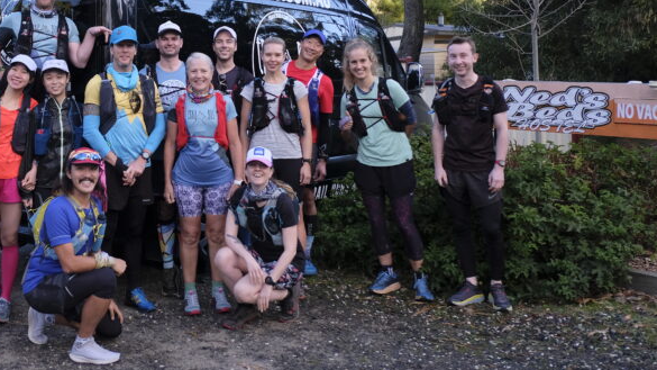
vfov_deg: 25.8
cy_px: 51
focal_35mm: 45
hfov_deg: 44.0
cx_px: 166
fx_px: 784
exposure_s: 1/500
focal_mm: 18
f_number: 2.5
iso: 400
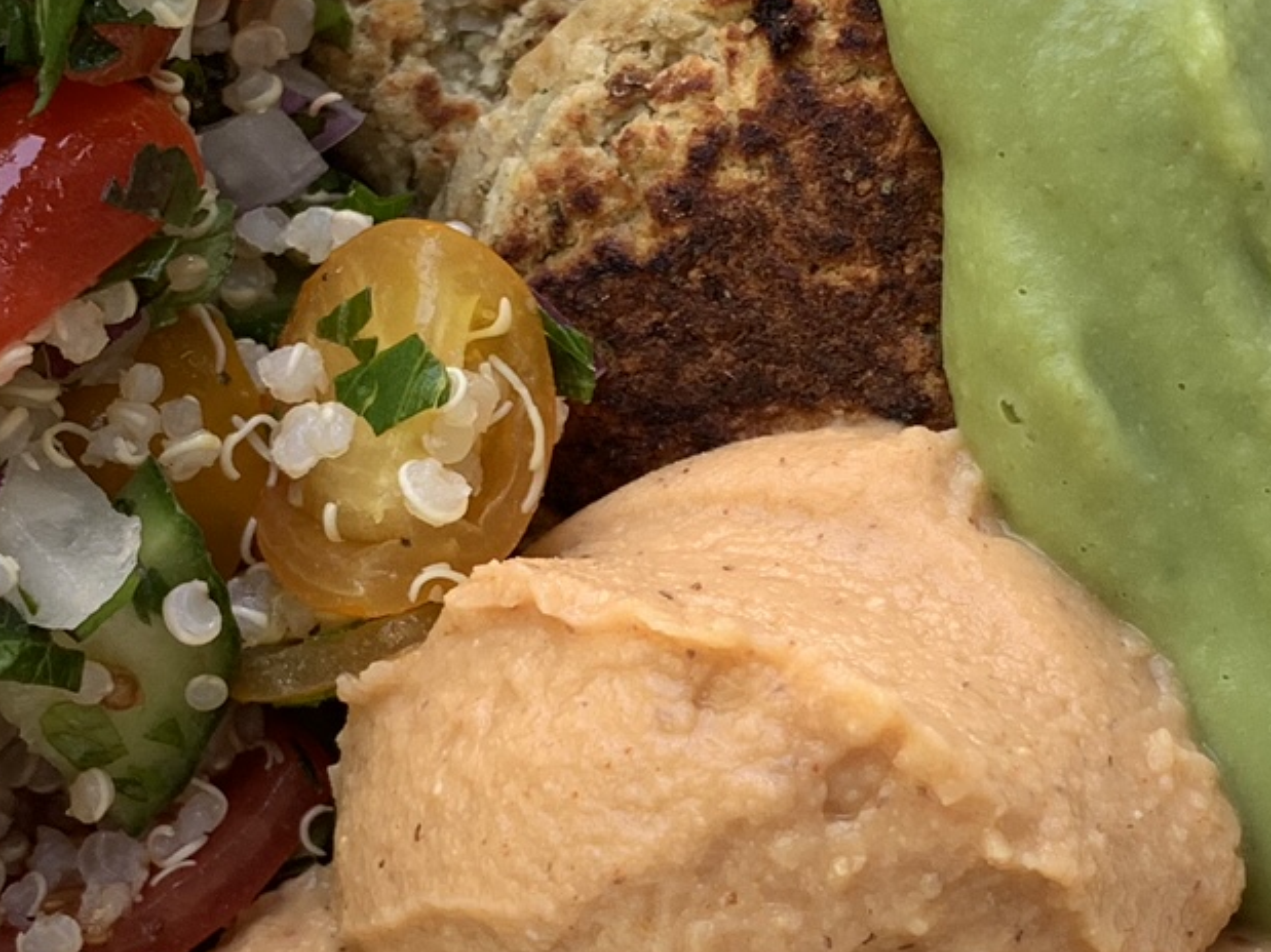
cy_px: 449
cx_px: 561
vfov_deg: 17.2
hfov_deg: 22.8
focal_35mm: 86
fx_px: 3157
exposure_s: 1/121
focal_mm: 4.25
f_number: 1.8
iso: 50
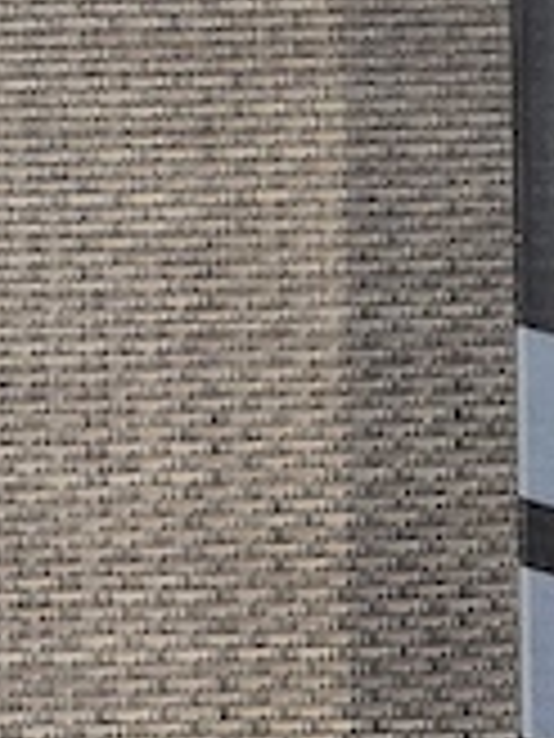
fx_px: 2710
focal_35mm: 127
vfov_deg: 15.2
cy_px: -14
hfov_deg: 10.9
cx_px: 991
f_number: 1.6
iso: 64
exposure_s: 1/12
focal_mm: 5.1
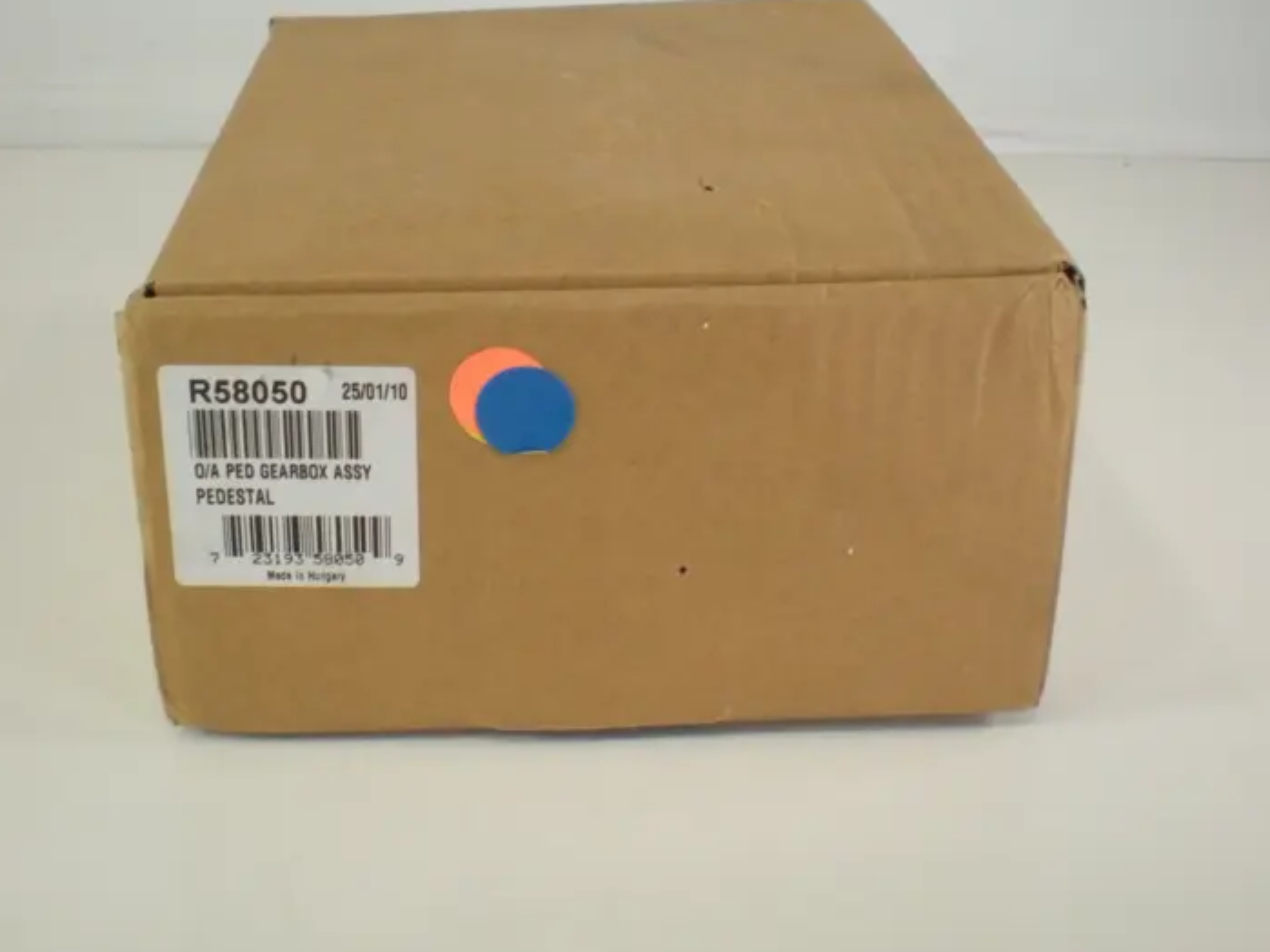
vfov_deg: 29.6
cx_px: 608
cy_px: 429
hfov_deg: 38.9
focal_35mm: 49
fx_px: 1797
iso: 400
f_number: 4.6
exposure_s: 1/225
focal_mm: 6.3
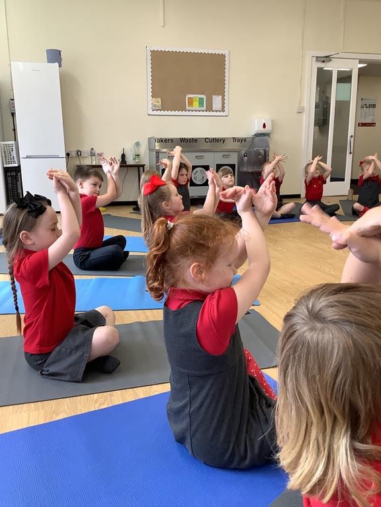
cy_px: 254
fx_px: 455
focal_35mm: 31
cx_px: 190
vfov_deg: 58.4
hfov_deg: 45.4
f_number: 2.4
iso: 64
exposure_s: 1/50
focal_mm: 3.3
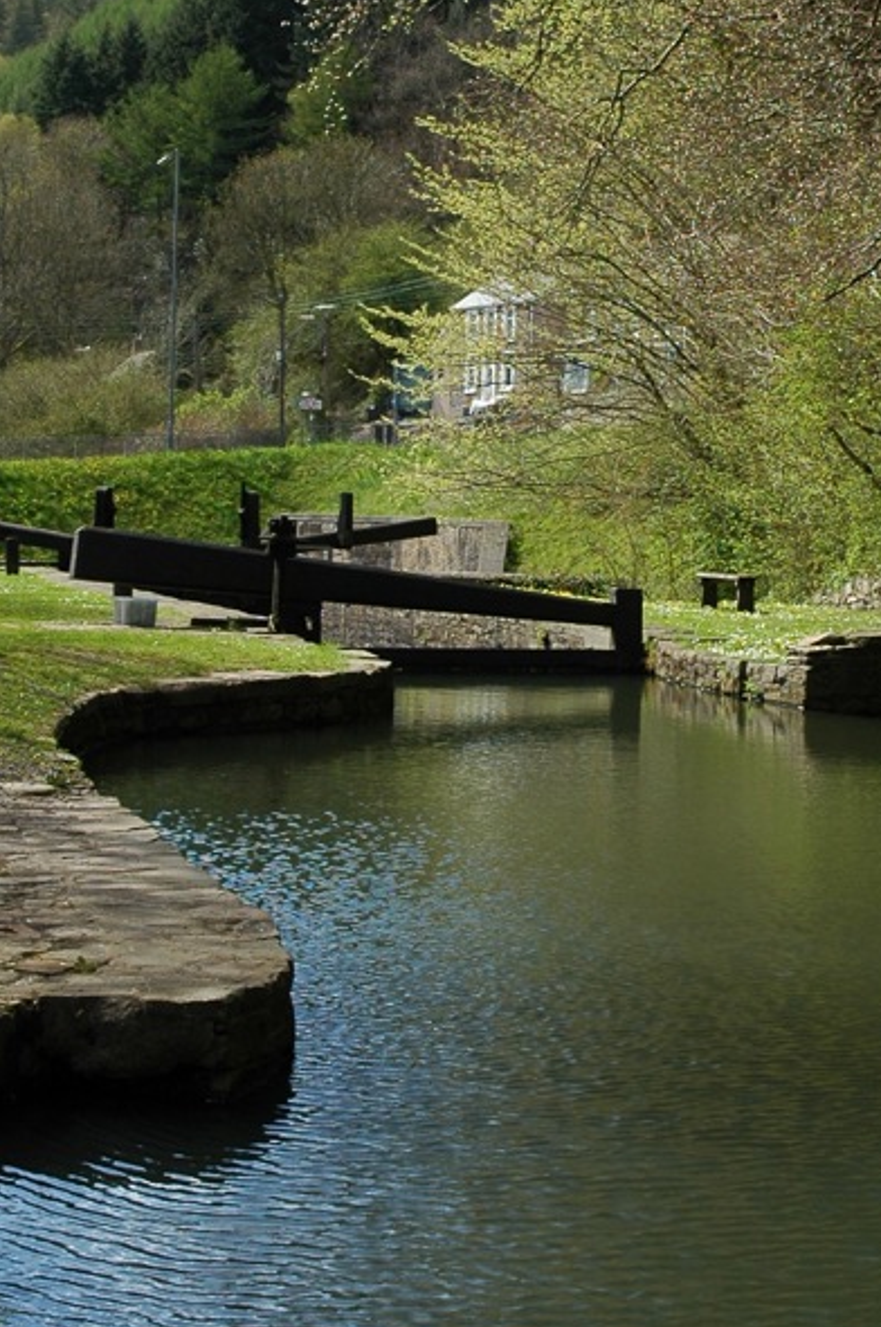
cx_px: 635
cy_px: 481
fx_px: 3129
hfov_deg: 16.0
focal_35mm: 85
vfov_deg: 23.9
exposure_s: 1/160
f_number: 10
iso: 200
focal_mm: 27
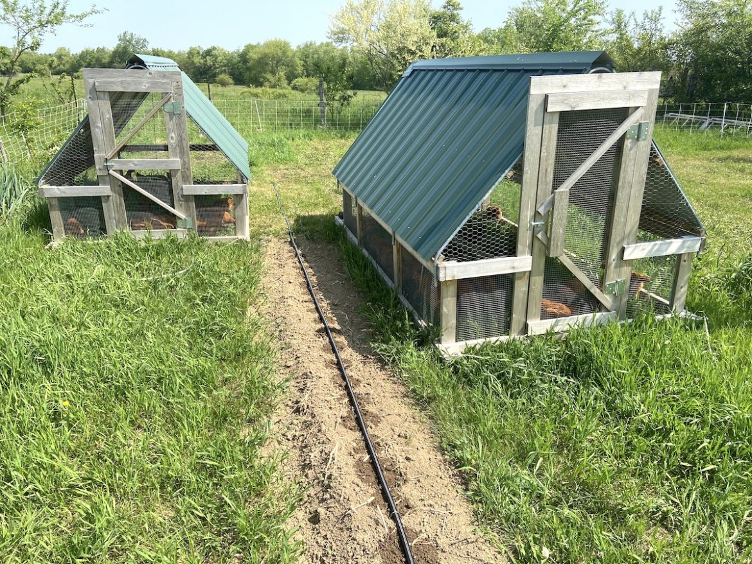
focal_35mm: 26
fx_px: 565
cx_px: 376
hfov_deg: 67.3
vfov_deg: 53.1
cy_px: 282
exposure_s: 1/1429
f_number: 1.8
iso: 32
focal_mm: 4.25
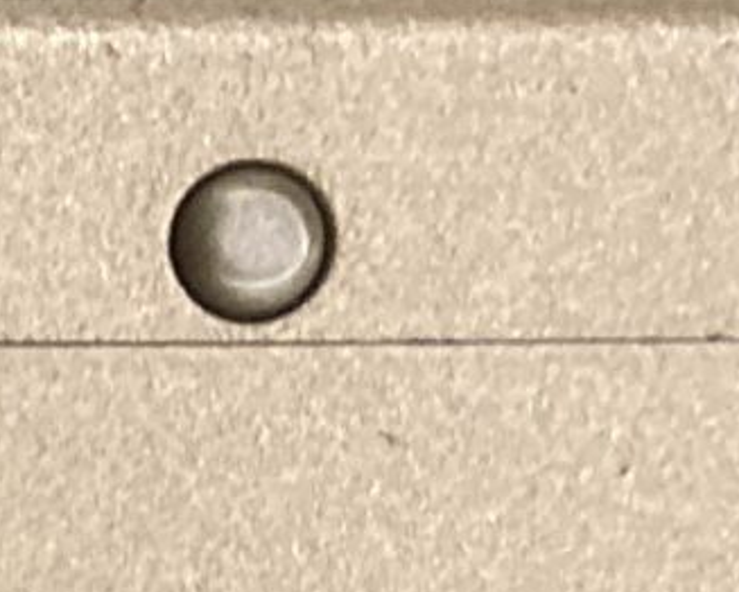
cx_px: -1715
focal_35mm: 214
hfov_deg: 7.5
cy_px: 1582
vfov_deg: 6.7
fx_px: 4683
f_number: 1.8
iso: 160
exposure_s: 1/50
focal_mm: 3.99
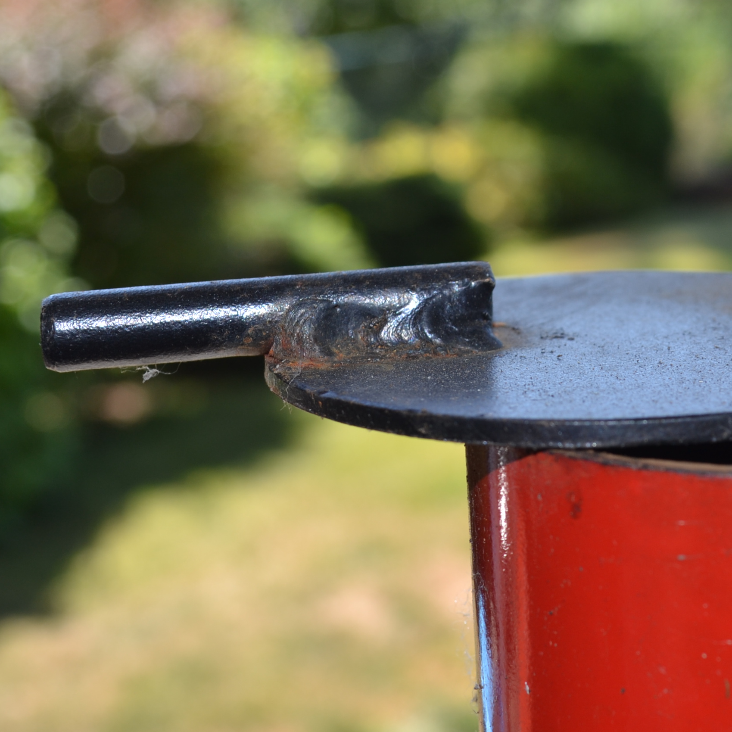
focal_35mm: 83
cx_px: 590
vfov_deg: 20.9
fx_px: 1986
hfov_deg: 20.6
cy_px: 373
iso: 100
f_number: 8
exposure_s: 1/60
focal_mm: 32
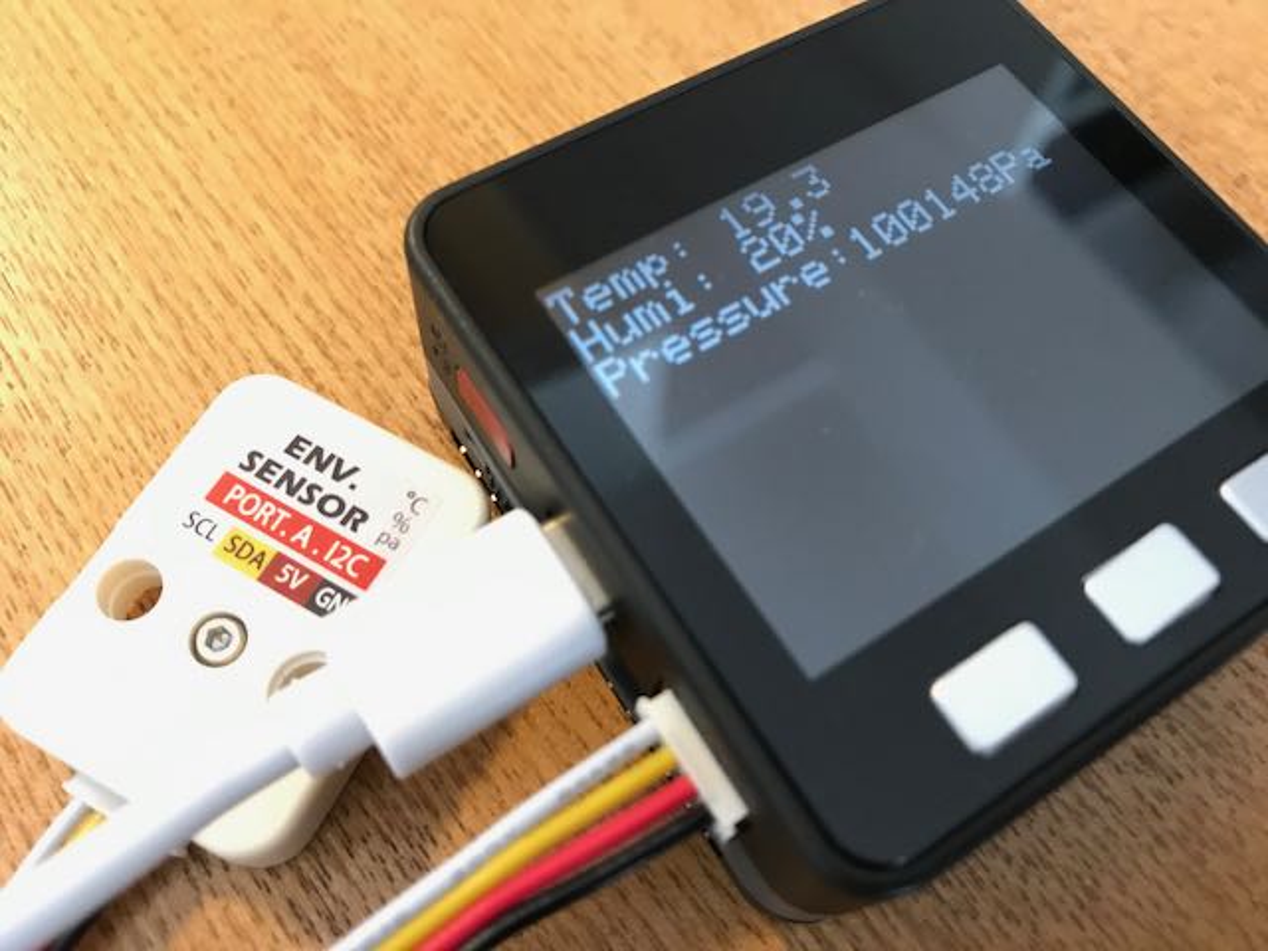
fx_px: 1026
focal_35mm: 28
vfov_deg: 49.7
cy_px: 476
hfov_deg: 63.4
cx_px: 634
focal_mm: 3.99
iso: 100
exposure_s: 1/9
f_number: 1.8
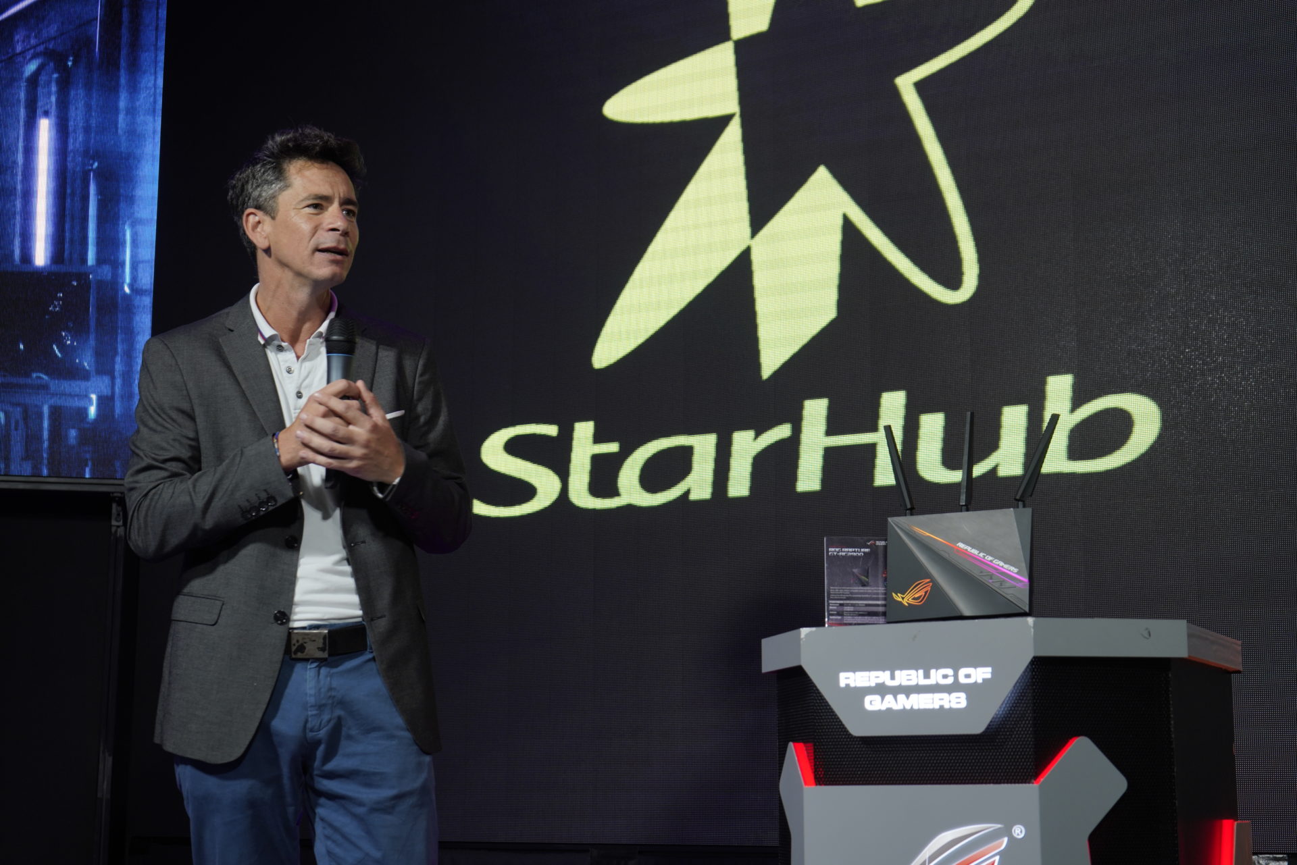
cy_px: 432
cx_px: 648
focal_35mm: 56
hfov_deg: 35.6
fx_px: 2018
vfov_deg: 24.2
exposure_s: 1/60
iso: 400
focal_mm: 56
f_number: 5
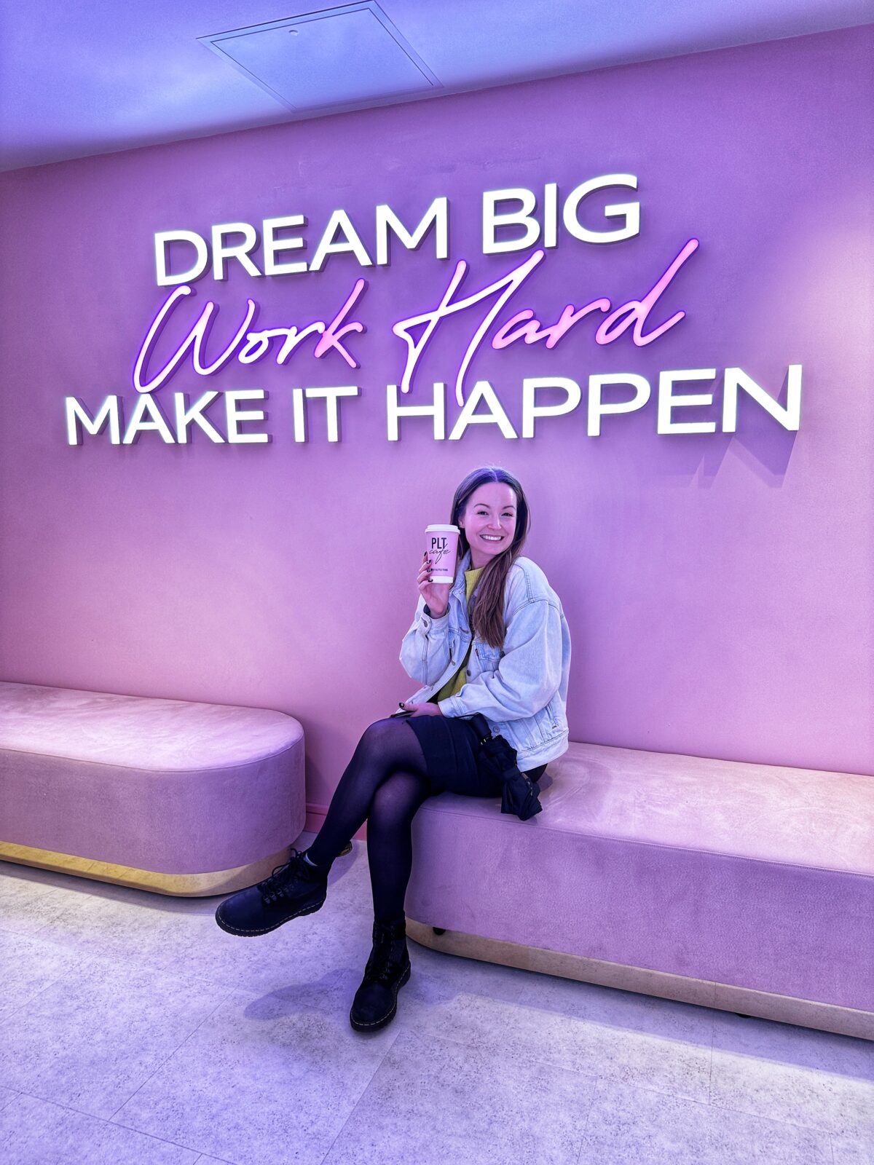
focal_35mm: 24
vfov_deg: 71.6
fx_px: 808
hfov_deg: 56.8
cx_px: 437
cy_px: 582
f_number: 1.78
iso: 100
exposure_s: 1/100
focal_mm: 6.86
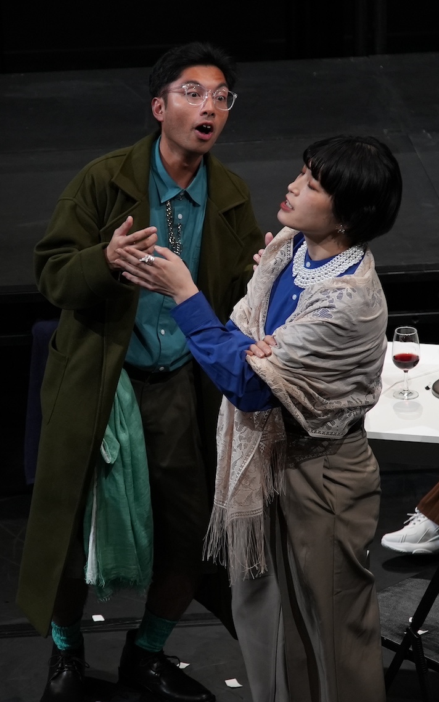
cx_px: 183
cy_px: 330
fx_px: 3598
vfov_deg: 11.1
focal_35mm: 188
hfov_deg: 7.0
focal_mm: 105
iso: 3200
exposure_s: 1/125
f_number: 4
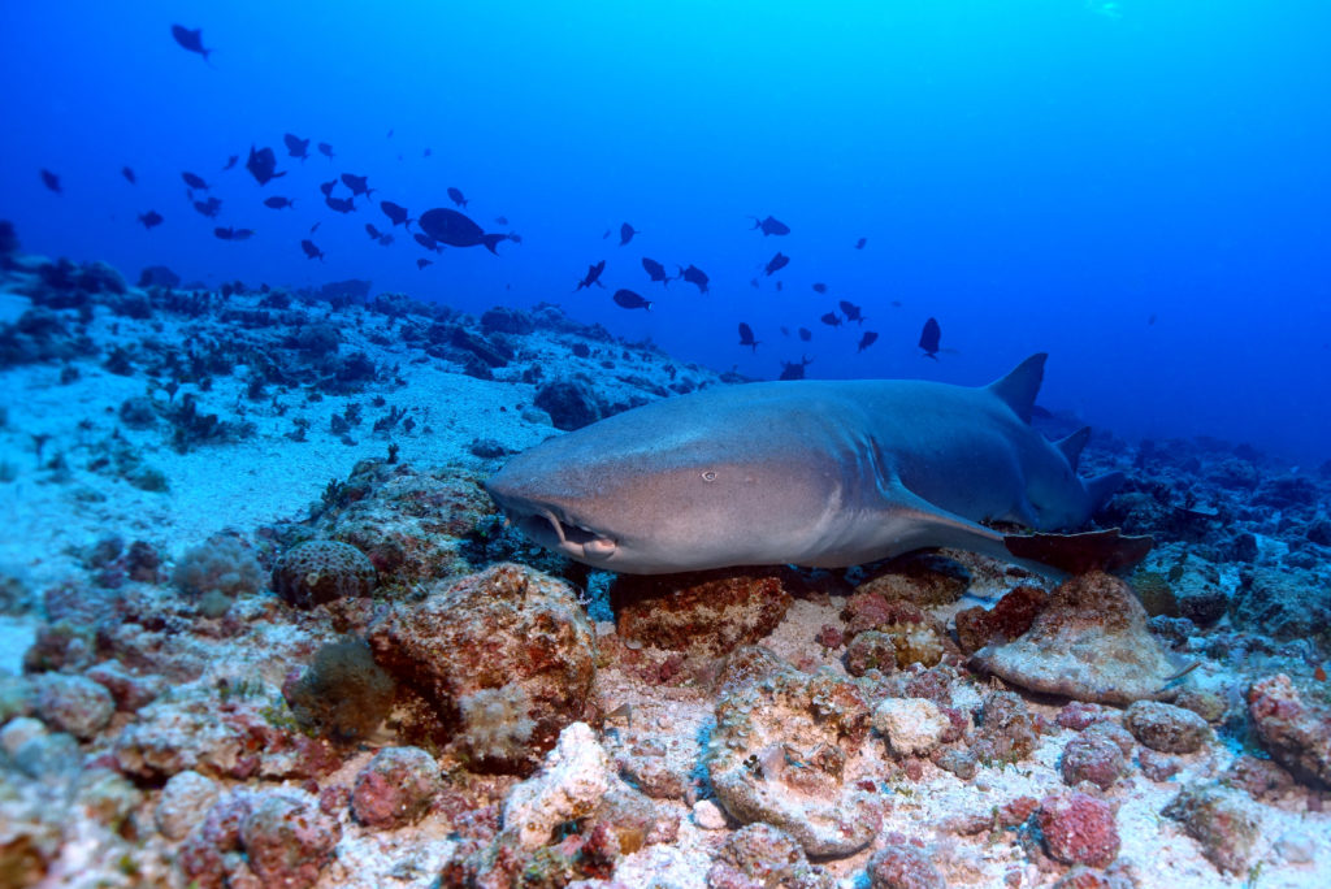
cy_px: 444
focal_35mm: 34
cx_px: 666
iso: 125
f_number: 4
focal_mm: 12.48
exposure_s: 1/200
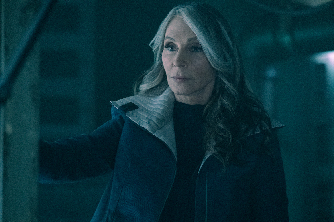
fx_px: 1948
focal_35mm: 210
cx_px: 167
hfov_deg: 9.8
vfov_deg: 6.5
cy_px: 111
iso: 6400
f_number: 3.6
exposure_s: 1/125
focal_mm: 140
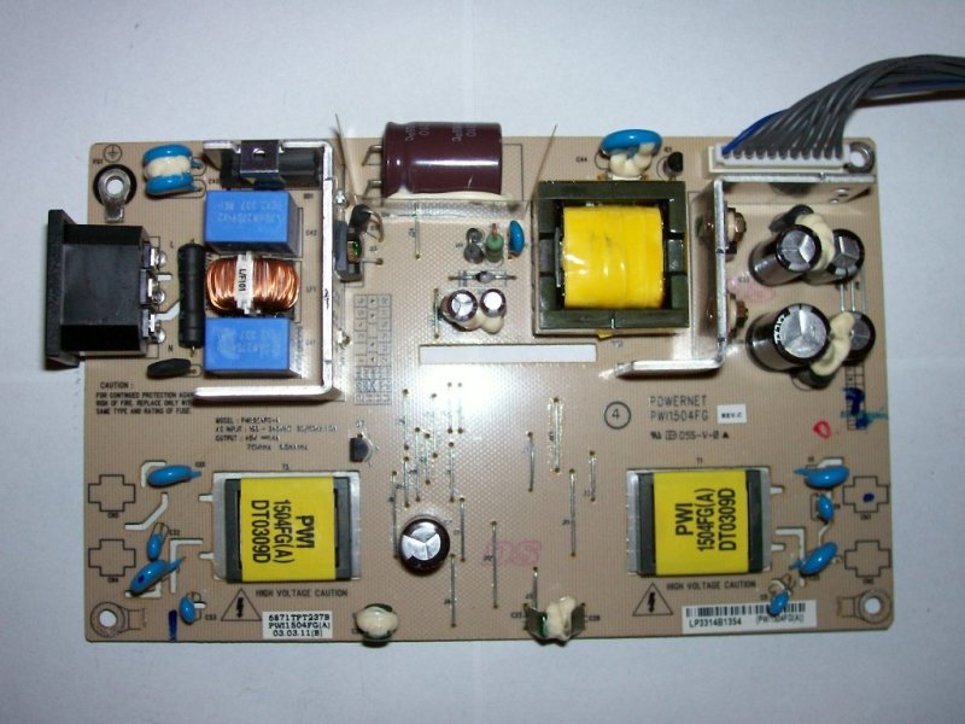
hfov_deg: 44.8
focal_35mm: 42
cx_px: 482
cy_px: 362
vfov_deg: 34.3
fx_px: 1171
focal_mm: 7
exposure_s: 1/68.5
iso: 80
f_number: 2.9
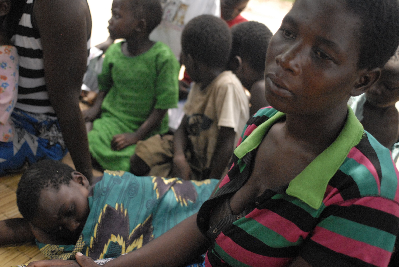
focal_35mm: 36
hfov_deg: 53.1
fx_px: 399
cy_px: 134
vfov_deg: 37.0
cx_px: 200
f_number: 2.8
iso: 1600
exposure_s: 1/3200
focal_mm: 24
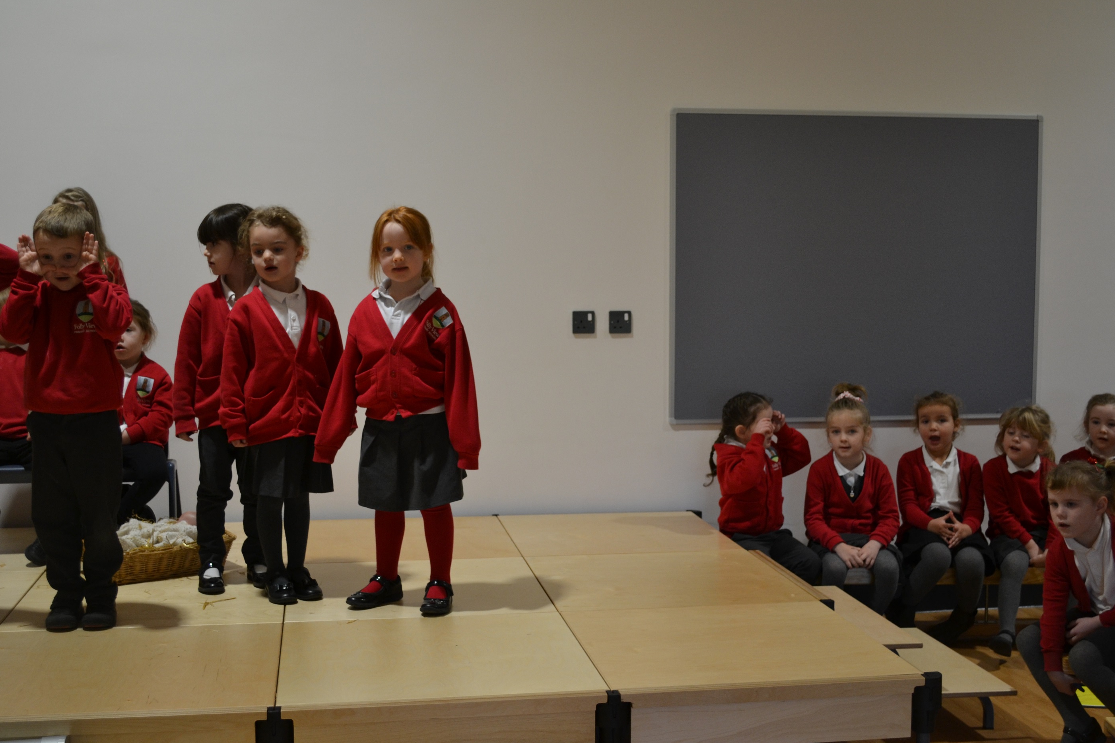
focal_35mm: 47
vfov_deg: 28.9
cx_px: 556
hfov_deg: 42.3
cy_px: 368
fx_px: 1441
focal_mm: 29
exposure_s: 1/80
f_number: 4.5
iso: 400
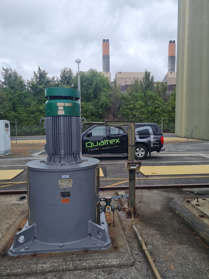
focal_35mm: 26
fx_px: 209
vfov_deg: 67.3
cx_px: 104
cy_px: 140
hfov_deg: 53.1
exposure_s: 1/1202
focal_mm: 5.4
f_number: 1.8
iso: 50
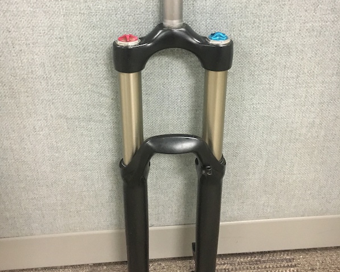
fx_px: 382
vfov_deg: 38.9
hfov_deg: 47.9
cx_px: 171
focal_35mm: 38
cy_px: 99
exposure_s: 1/15
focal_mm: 4.15
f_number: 2.2
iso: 250
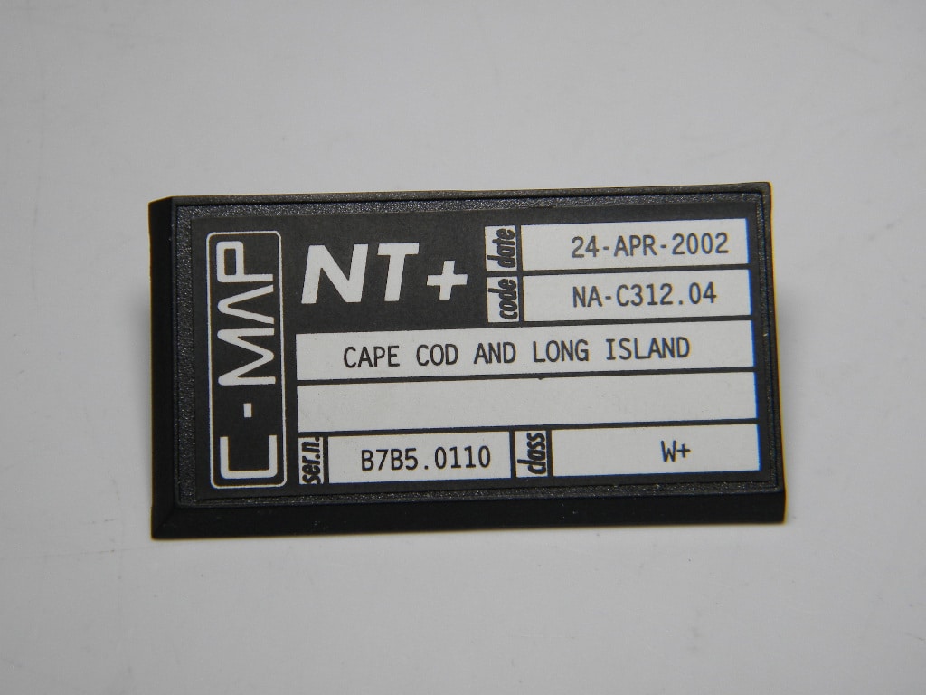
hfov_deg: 23.6
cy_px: 348
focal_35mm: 83
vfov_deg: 17.8
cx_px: 463
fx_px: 2220
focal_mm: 15.1
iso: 80
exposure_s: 1/158
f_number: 4.5
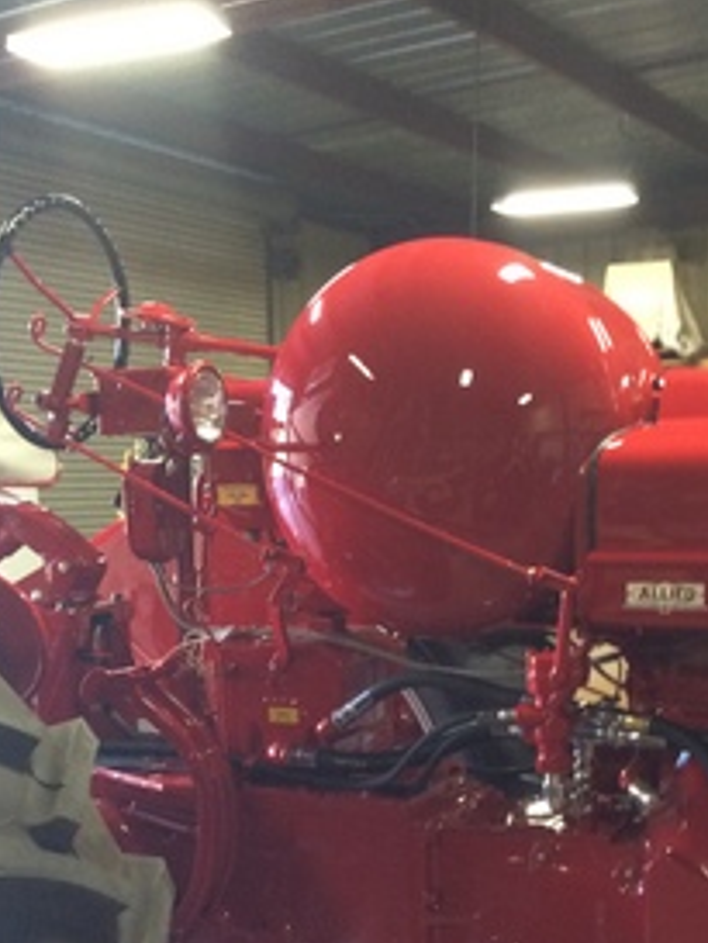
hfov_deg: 28.5
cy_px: 808
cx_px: 411
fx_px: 1390
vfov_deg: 35.7
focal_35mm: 51
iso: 160
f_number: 2.2
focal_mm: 4.15
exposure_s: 1/30
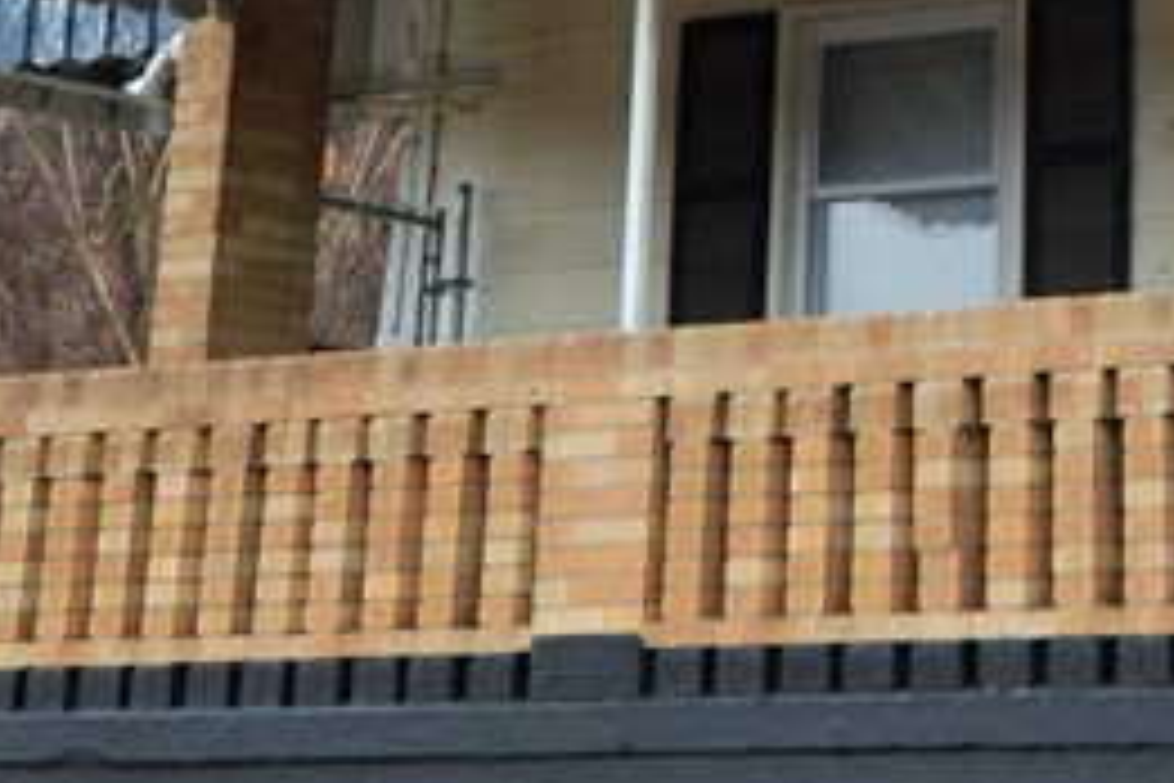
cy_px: -81
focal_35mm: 75
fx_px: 2446
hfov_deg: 24.6
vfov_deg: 17.6
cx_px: 1392
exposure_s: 1/125
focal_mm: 12
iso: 200
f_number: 5.6
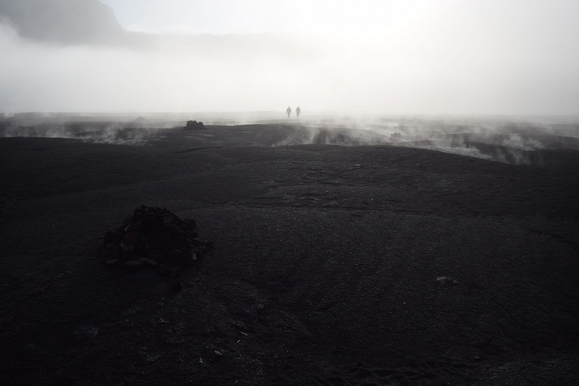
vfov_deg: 38.3
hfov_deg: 55.1
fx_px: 555
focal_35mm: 34
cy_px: 193
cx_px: 290
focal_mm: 23
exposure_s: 1/1600
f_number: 5.6
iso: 100
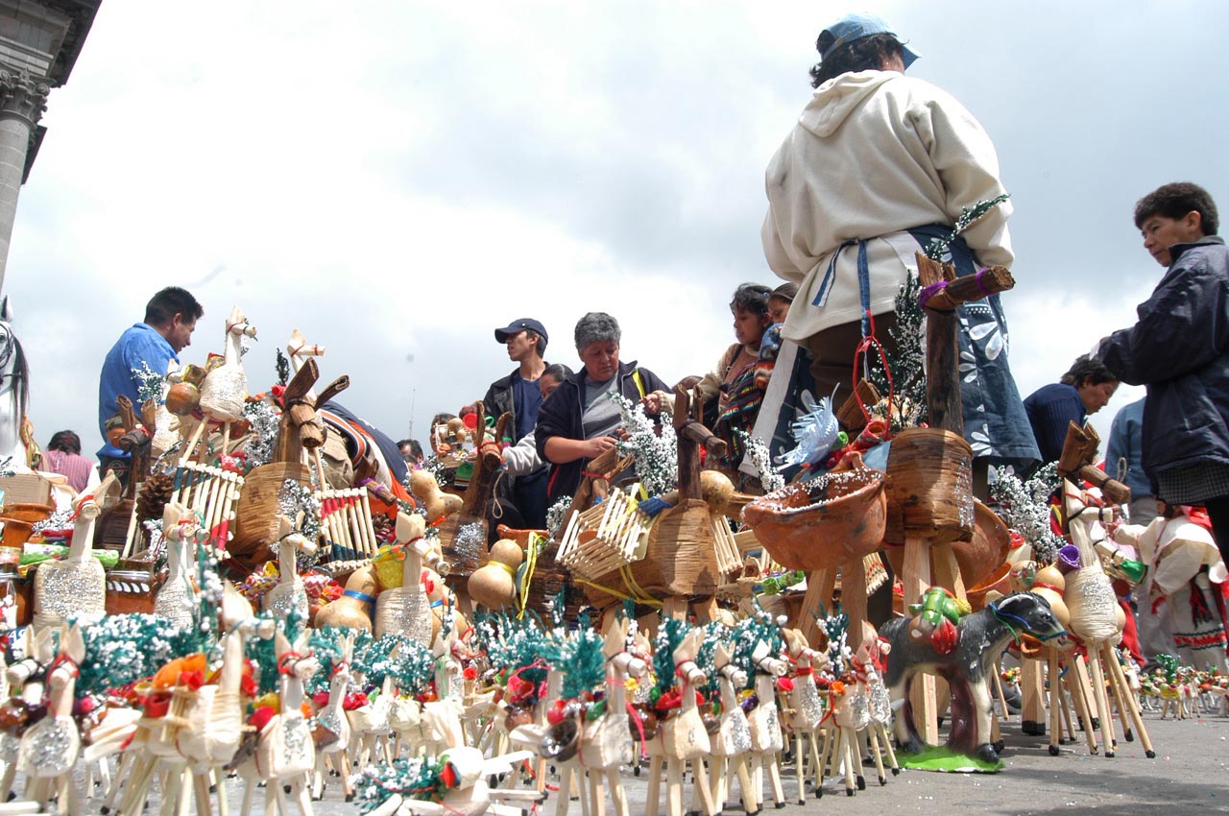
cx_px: 614
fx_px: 869
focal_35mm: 26
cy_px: 408
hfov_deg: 70.5
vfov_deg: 50.3
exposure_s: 1/250
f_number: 8
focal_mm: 17
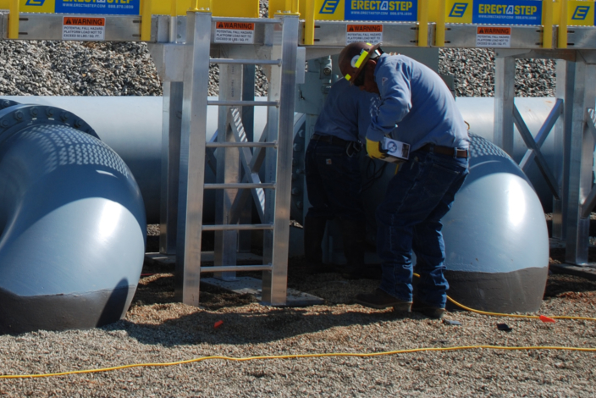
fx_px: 1708
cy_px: 20
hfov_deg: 19.4
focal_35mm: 103
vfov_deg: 13.1
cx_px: 51
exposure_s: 1/200
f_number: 7.1
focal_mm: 31
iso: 100
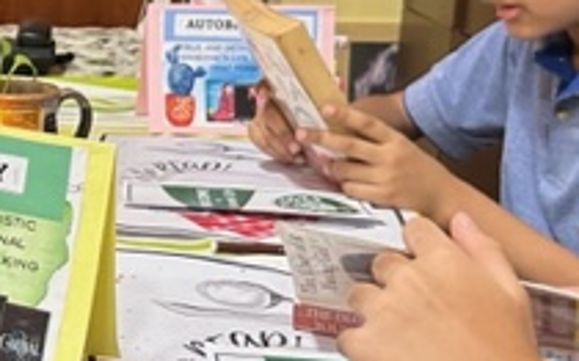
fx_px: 1325
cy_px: 196
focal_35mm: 84
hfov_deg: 23.0
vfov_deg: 15.5
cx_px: -80
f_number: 1.5
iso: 320
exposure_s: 1/50
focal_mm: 5.7
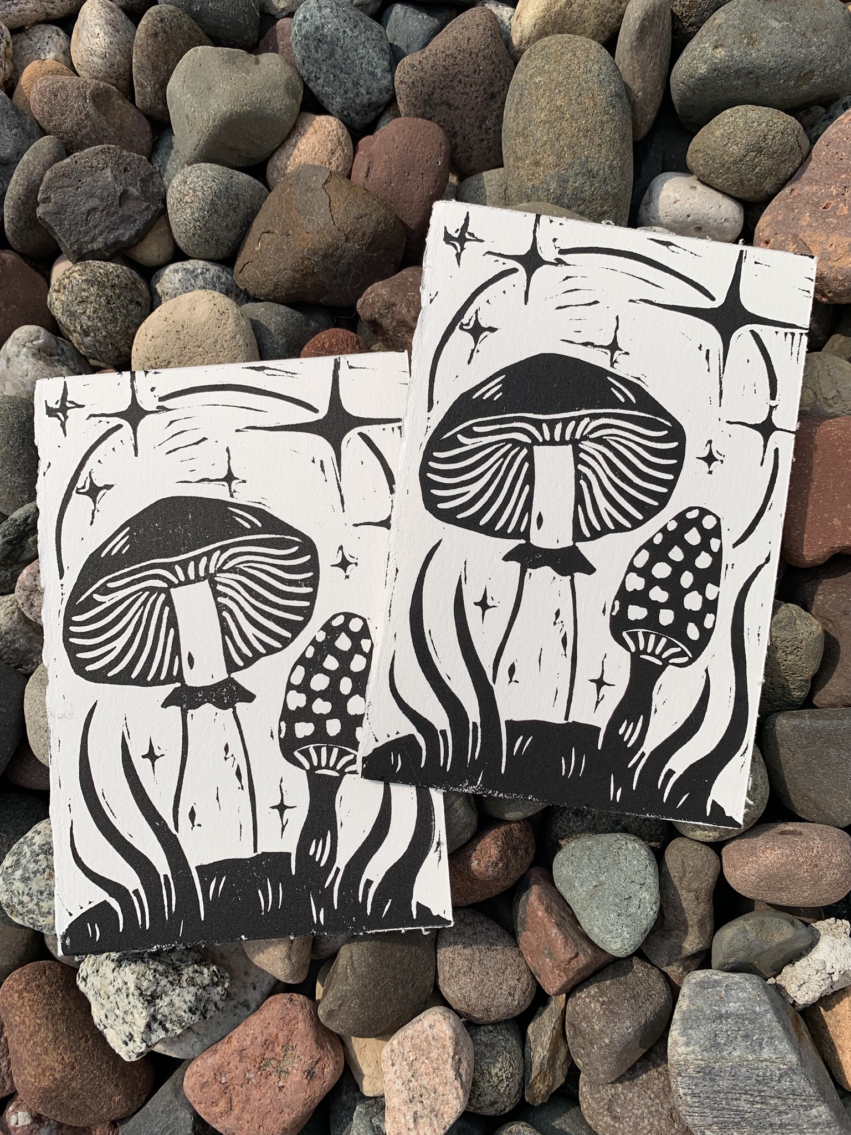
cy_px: 568
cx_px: 426
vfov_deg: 67.3
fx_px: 852
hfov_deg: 53.1
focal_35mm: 26
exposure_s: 1/4098
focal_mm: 4.25
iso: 25
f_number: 1.8
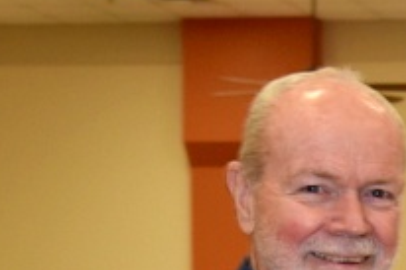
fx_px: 2242
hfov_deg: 10.0
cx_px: 625
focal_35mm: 199
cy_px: 624
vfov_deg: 6.6
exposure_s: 1/60
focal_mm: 40
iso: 800
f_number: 6.3
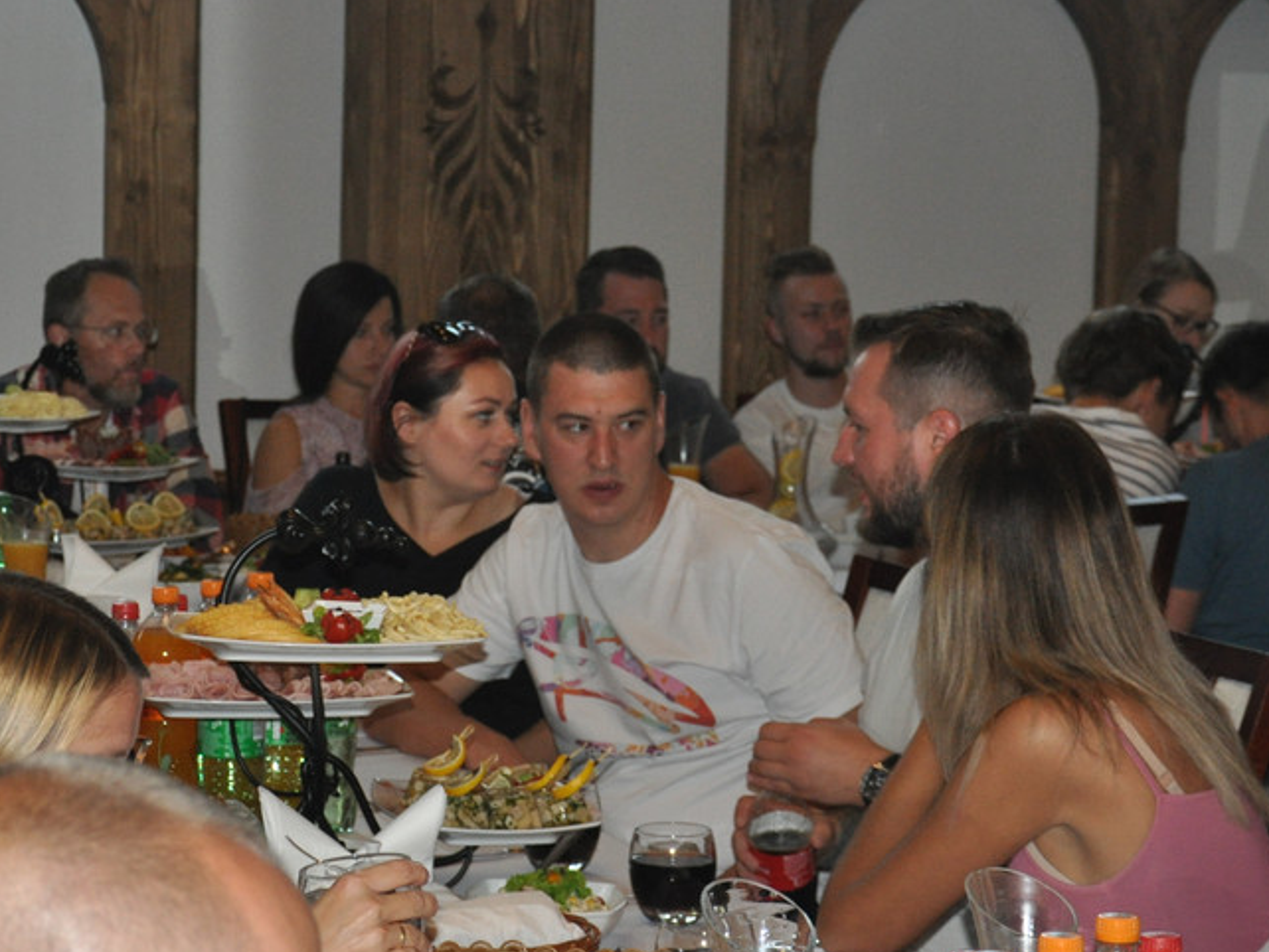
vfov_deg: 13.7
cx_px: 510
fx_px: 3961
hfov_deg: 18.2
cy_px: 506
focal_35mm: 108
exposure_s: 1/60
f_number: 4.5
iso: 800
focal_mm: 40
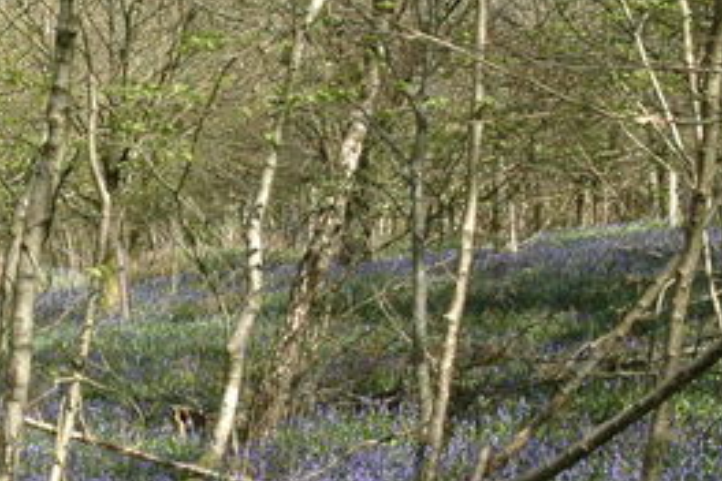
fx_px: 2868
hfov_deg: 14.2
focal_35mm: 143
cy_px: 369
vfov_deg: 9.6
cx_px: 19
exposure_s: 1/200
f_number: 7.1
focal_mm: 28
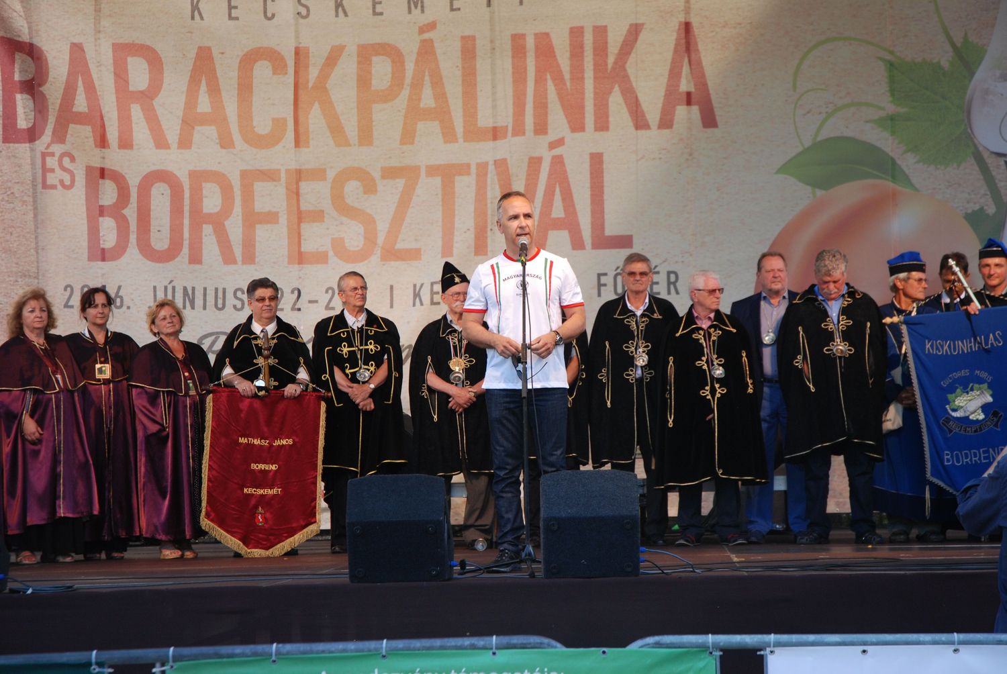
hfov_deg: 21.9
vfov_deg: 14.7
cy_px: 337
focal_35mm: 93
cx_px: 504
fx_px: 2604
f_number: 4.5
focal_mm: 62
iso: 320
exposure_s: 1/250
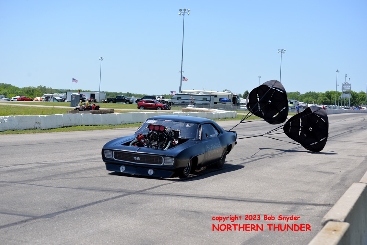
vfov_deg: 19.5
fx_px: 714
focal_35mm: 70
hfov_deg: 28.8
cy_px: 122
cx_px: 184
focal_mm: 70
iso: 400
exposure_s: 1/1600
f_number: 7.1
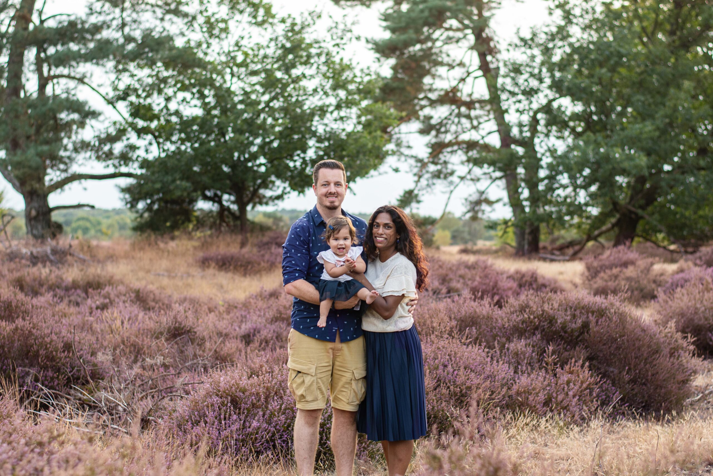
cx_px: 356
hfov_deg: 27.0
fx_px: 1485
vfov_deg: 18.2
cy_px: 238
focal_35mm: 75
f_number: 2.2
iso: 100
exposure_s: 1/250
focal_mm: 50
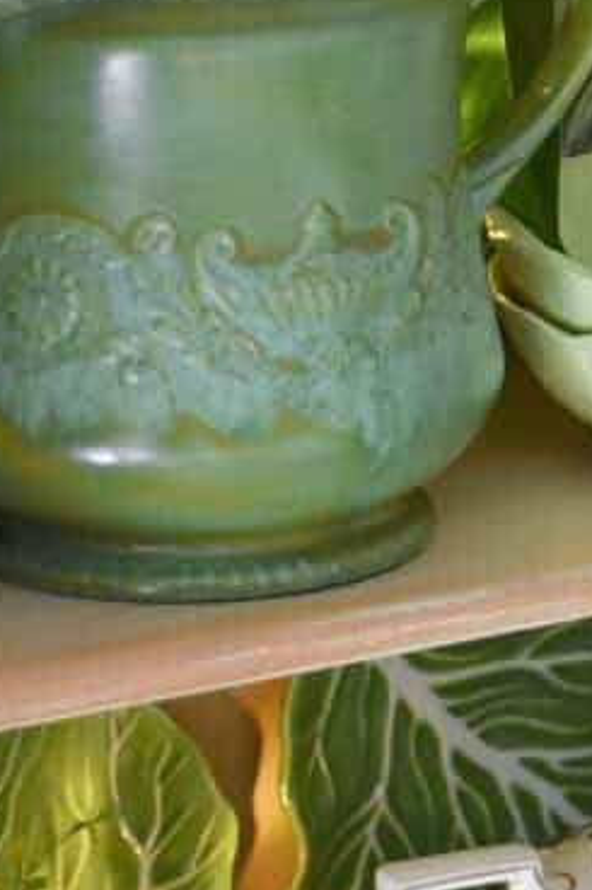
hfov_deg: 7.3
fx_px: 4641
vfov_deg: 10.9
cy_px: 486
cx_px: 640
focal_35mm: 188
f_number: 4.8
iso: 3600
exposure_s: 1/60
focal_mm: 40
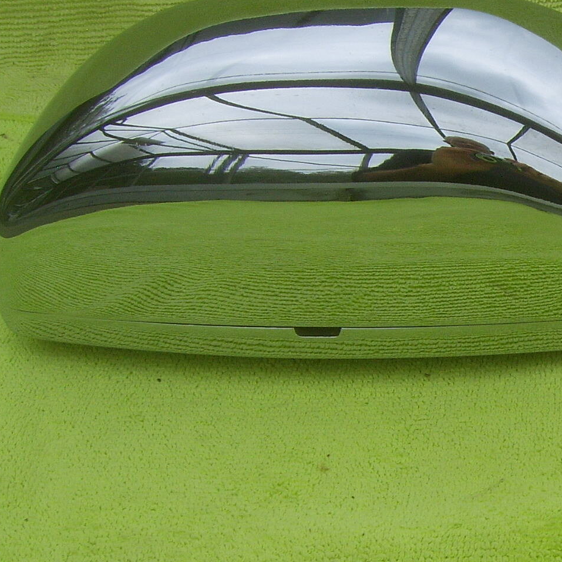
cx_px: 696
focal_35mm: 91
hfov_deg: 18.0
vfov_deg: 19.1
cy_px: 306
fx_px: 1671
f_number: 6.4
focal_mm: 7.8
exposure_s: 1/125
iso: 50
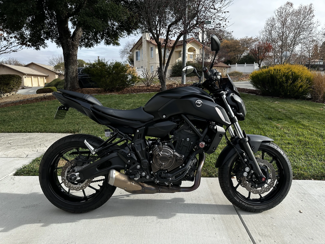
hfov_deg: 71.6
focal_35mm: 24
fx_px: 225
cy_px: 122
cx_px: 162
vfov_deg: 56.8
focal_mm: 6.86
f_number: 1.78
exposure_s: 1/1779
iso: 80
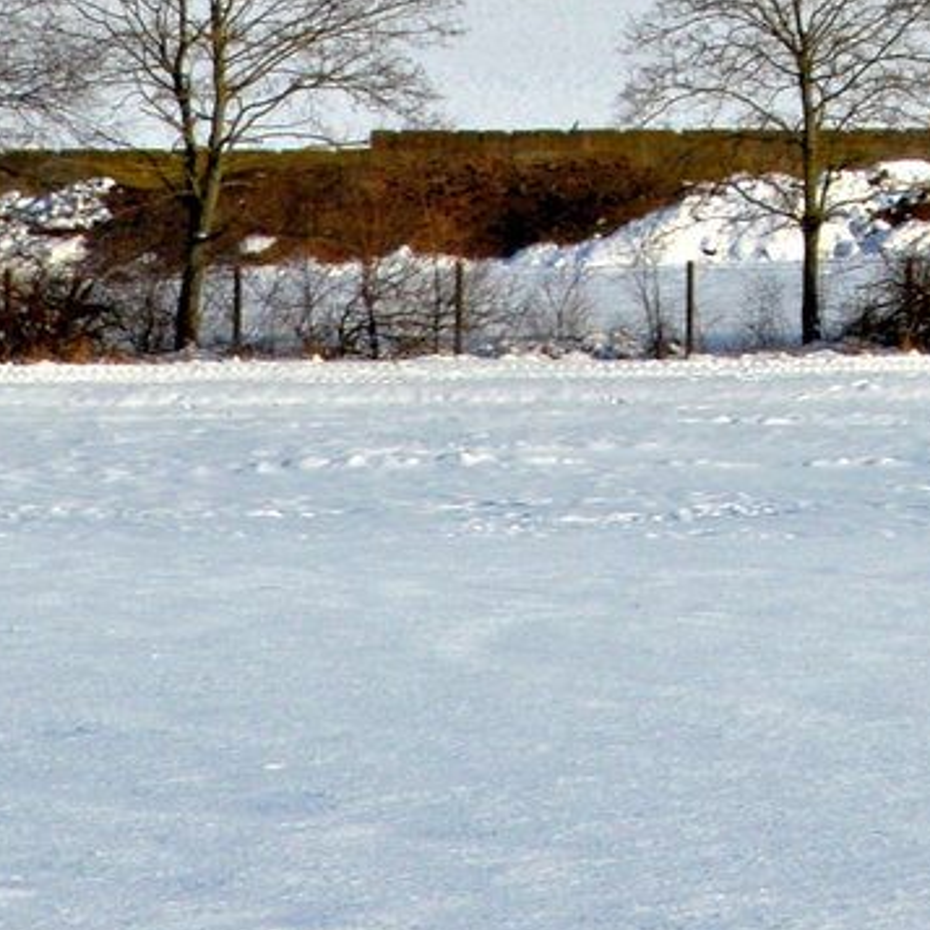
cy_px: -396
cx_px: 167
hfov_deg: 8.6
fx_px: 6168
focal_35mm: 203
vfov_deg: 8.5
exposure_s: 1/400
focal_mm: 35
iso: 100
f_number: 10
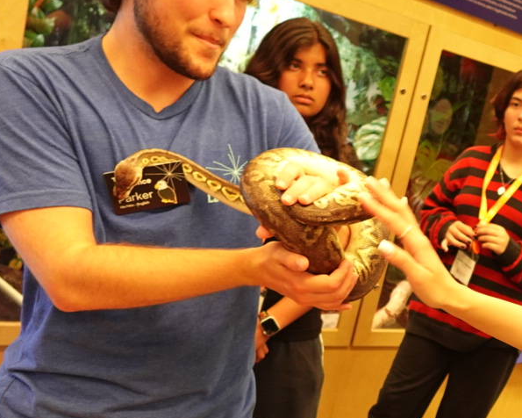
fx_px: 788
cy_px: 294
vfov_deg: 29.4
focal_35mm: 51
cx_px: 534
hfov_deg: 33.2
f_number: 2
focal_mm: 7.6
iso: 500
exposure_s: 1/50
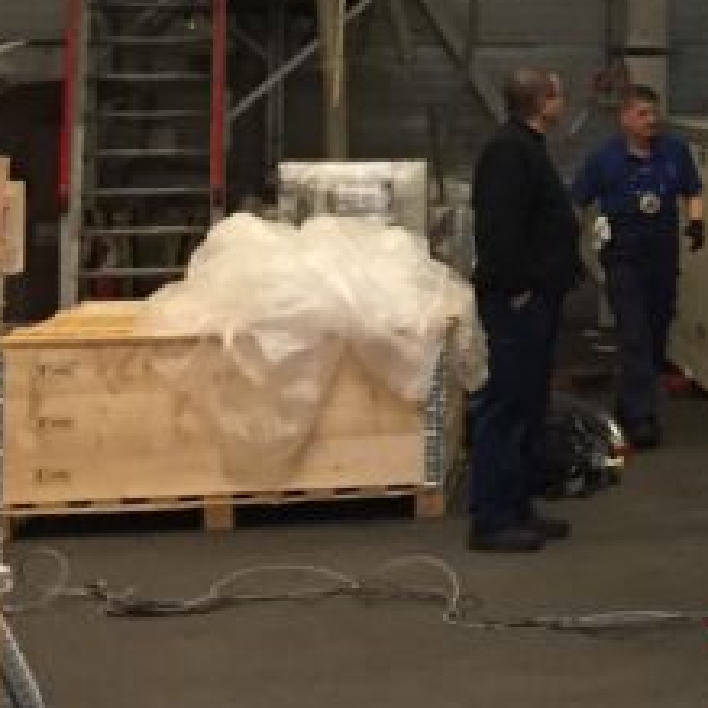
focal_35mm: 120
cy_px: -23
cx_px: 1633
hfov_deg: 12.0
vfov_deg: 14.3
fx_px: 2777
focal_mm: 4.15
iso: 200
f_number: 2.2
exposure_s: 1/33
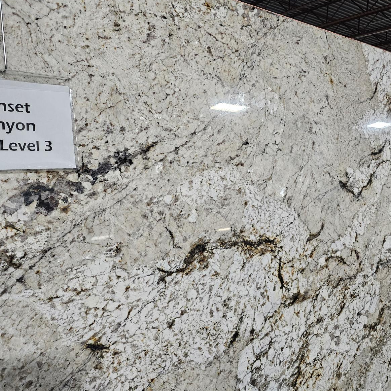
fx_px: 358
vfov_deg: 57.3
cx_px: 156
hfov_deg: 56.8
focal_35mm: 28
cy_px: 197
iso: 800
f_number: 1.7
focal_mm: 6.3
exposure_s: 1/120
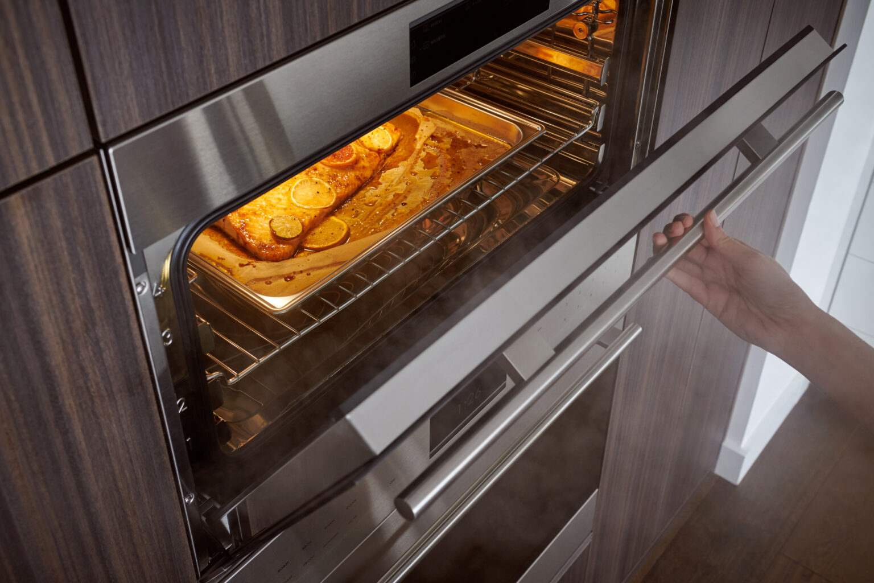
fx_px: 971
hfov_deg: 48.5
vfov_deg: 33.4
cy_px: 292
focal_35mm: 40
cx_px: 437
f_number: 8
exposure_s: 1/125
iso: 1000
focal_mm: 40
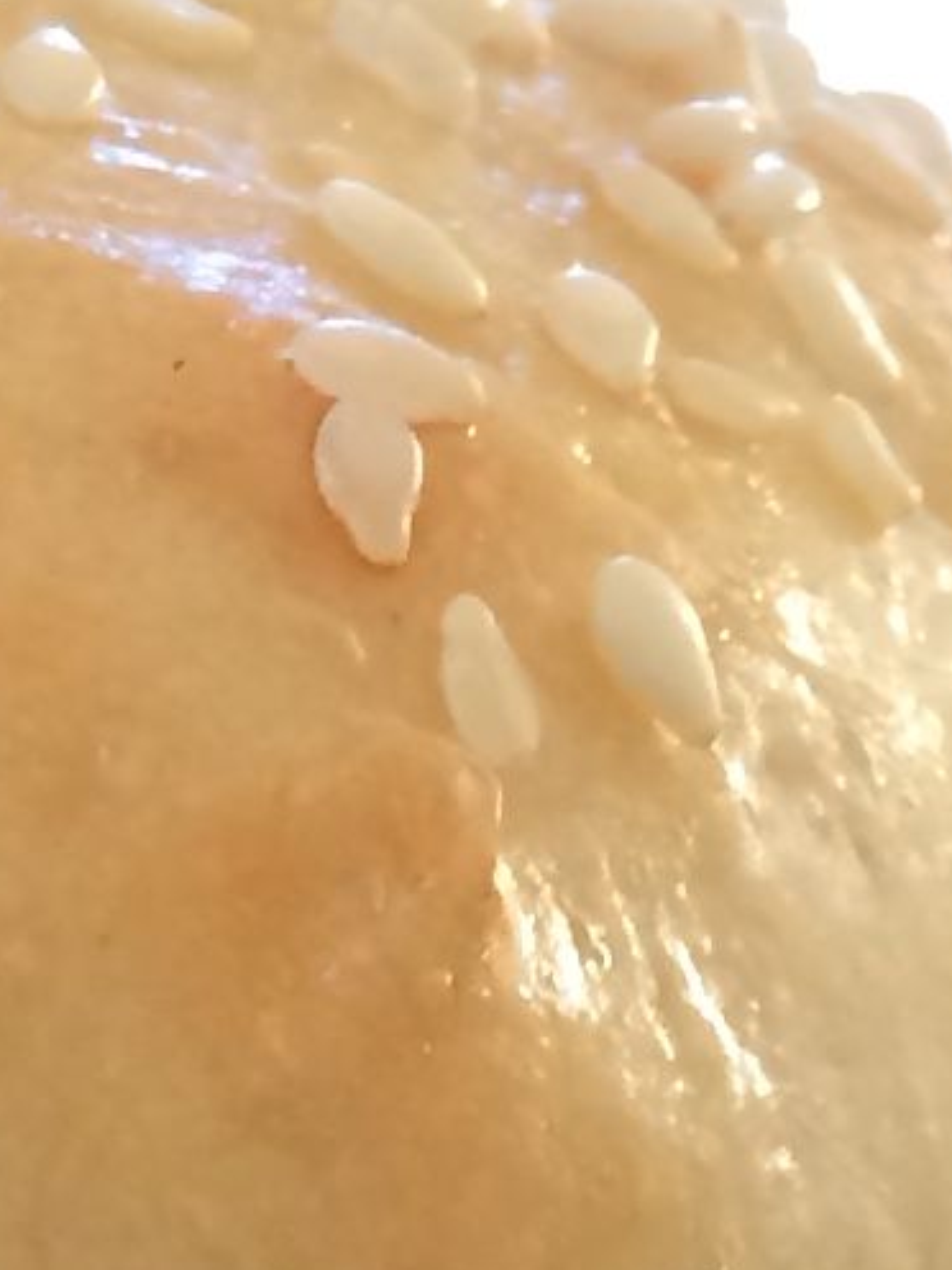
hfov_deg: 7.7
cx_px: -299
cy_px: 3229
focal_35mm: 191
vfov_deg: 9.1
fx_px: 7004
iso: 80
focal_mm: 4.15
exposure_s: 1/33
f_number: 2.2
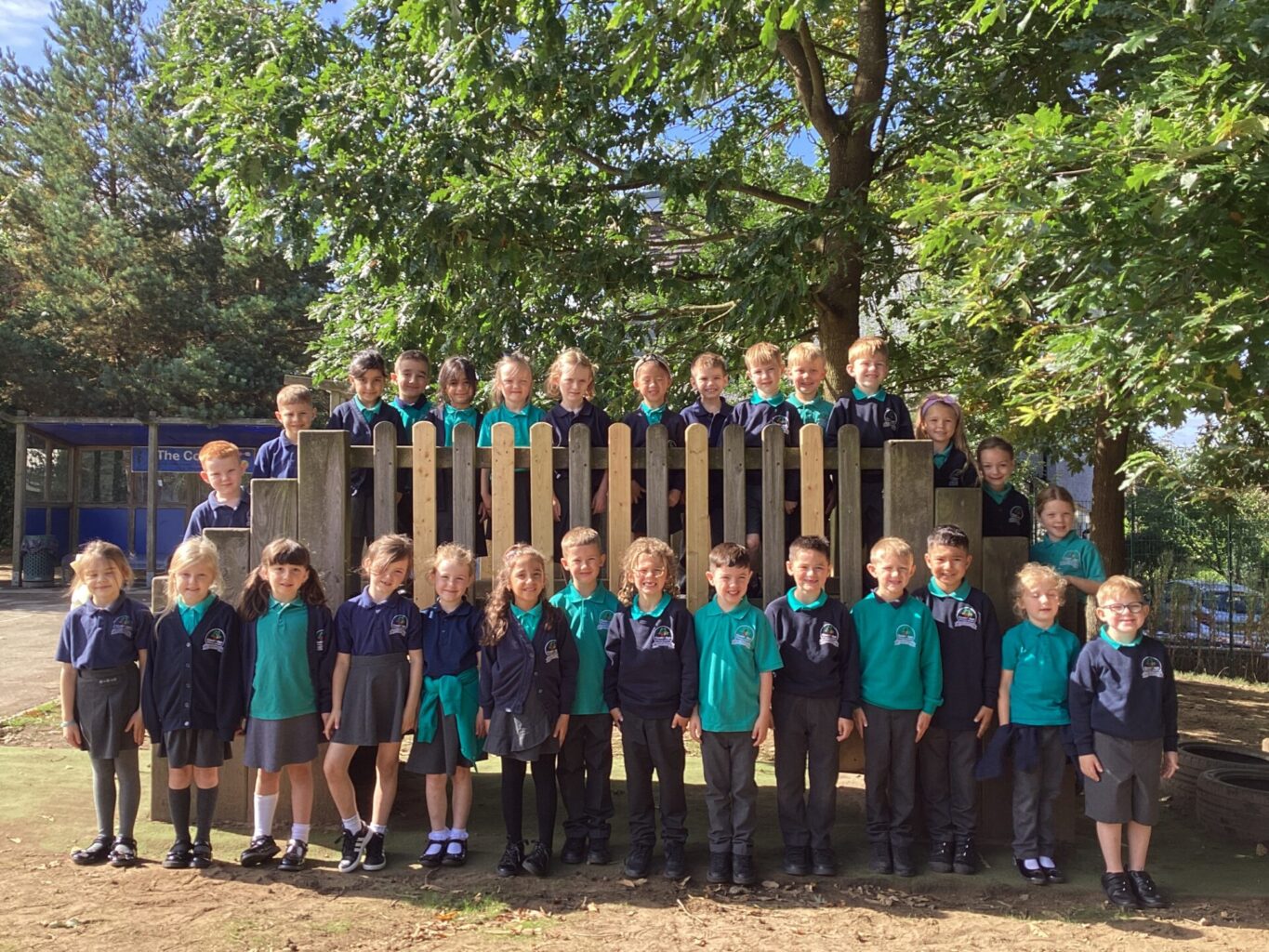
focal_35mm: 31
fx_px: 1137
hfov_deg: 58.3
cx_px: 634
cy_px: 476
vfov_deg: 45.4
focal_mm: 3.3
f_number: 2.4
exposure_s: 1/189
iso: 25
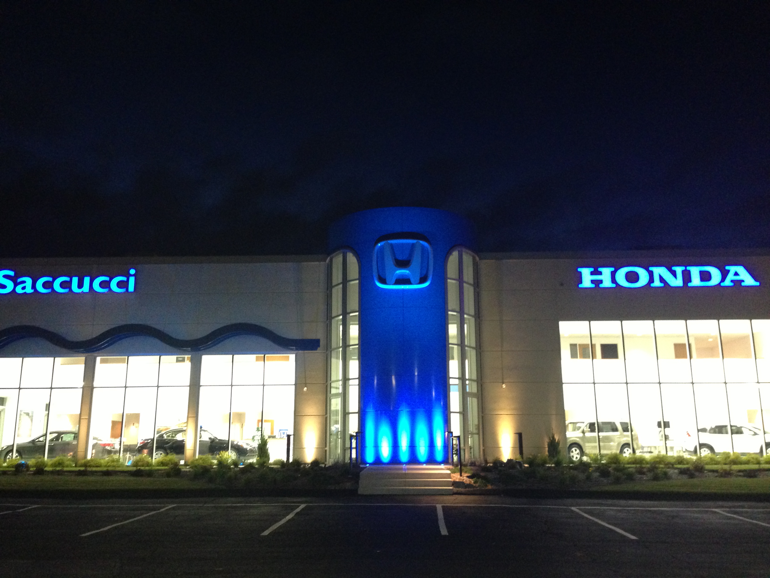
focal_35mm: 33
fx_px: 734
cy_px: 289
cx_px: 385
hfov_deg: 55.4
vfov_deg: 42.9
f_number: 2.4
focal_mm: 4.13
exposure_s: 1/17
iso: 400
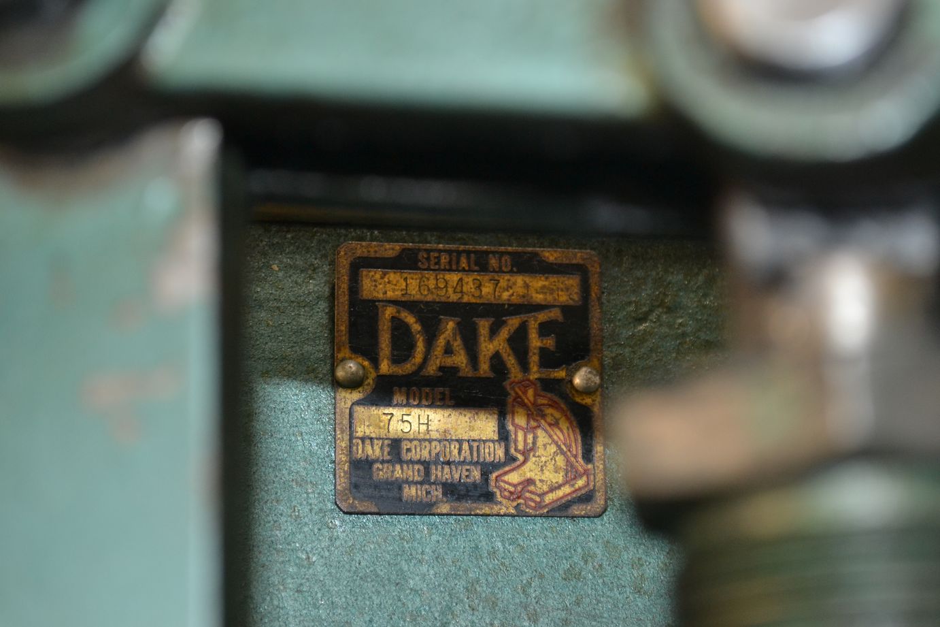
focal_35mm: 82
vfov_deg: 16.5
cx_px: 470
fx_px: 2154
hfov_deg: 24.6
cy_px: 314
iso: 720
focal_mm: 55
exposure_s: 1/60
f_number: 5.6
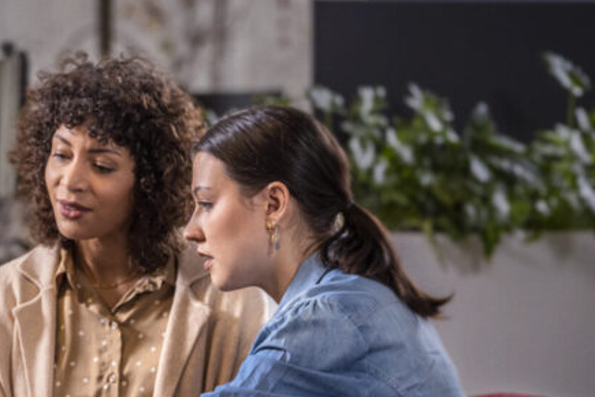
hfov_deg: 9.6
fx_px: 3520
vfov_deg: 6.4
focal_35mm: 213
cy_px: 268
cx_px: 4
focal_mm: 110
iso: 640
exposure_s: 1/125
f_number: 4
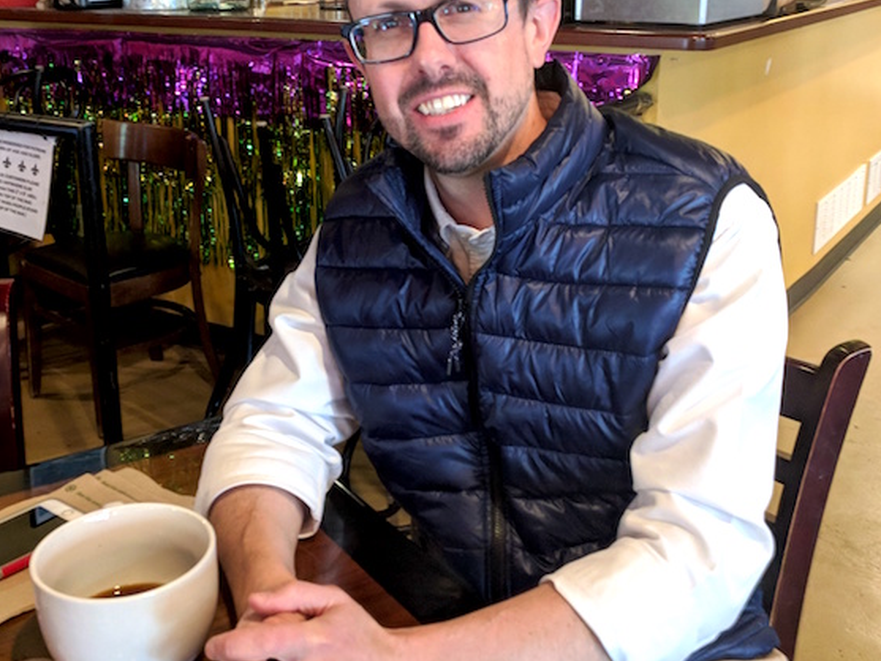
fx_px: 1069
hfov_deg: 44.7
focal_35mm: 42
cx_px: 392
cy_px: 246
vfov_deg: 34.2
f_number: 2
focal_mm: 4.67
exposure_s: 1/40
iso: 452
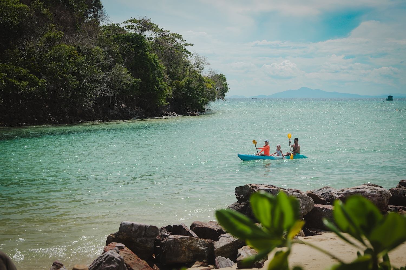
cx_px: 203
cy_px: 135
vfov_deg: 30.5
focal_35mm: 44
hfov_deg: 44.5
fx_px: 496
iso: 200
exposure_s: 1/3200
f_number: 4
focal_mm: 44
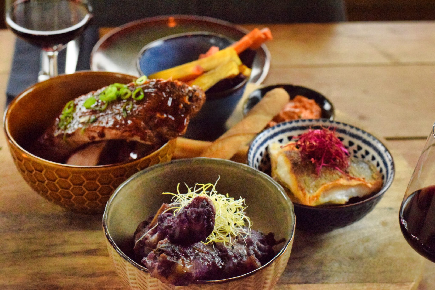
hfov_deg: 27.0
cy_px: 145
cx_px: 218
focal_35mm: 75
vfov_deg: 18.2
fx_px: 906
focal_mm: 50
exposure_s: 1/640
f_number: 5
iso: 12800
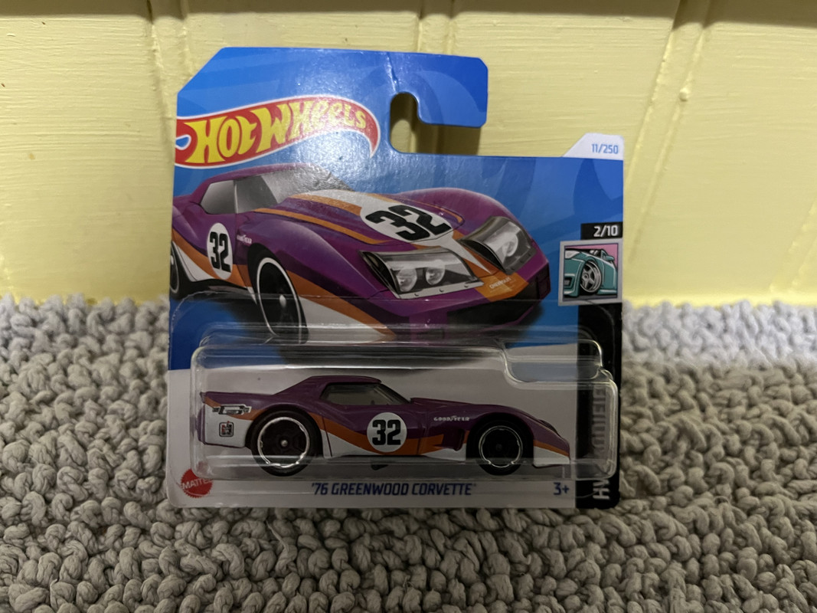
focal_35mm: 26
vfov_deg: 53.1
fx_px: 614
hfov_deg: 67.3
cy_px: 306
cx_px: 408
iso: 640
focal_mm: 5.1
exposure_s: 1/33
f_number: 1.6
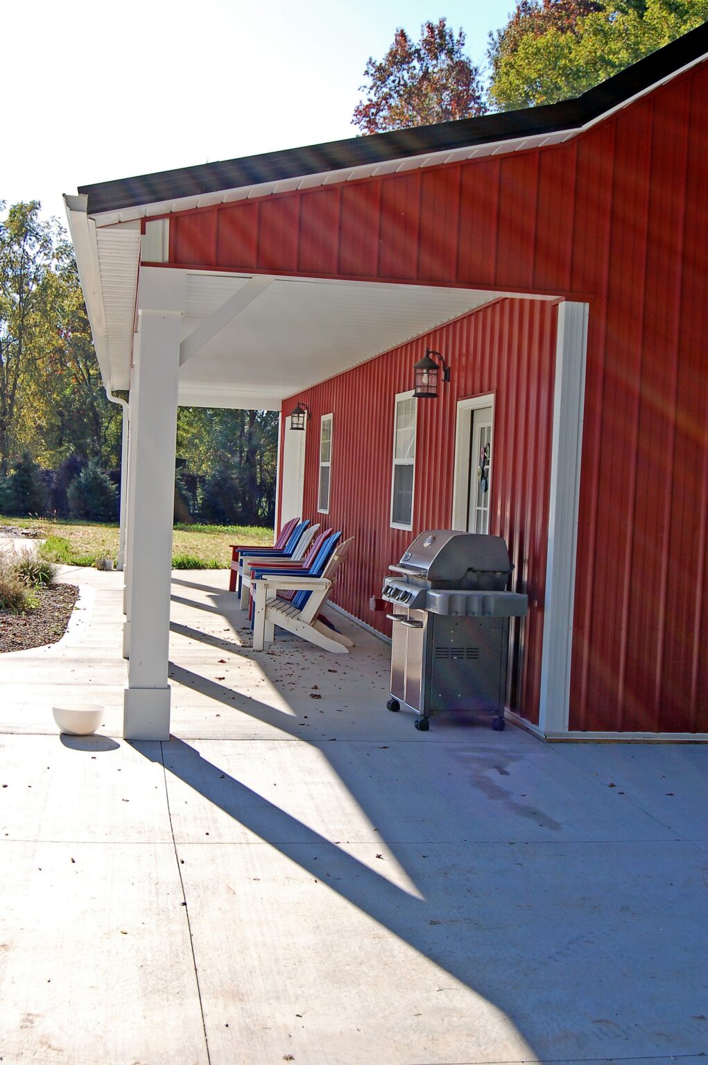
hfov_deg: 29.8
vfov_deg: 43.6
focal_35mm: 45
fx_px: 1330
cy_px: 532
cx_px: 354
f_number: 8
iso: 200
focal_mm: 30
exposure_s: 1/250
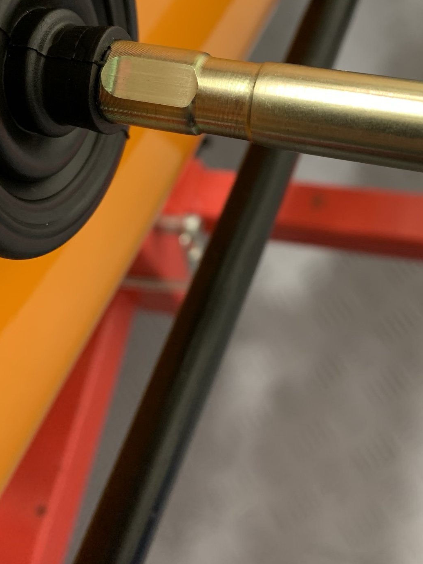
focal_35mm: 38
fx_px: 619
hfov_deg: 37.3
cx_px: 281
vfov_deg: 48.2
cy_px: 188
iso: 320
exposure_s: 1/50
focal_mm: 4.25
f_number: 1.8
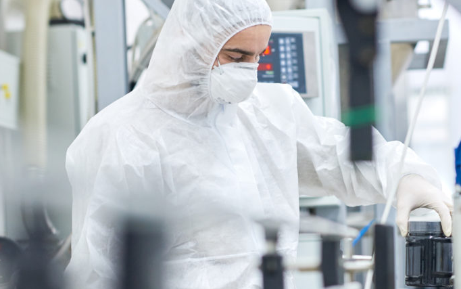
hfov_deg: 16.0
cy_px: 214
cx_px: 307
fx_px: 1634
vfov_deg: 10.1
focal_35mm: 130
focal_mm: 85
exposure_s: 1/160
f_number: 2.8
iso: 800
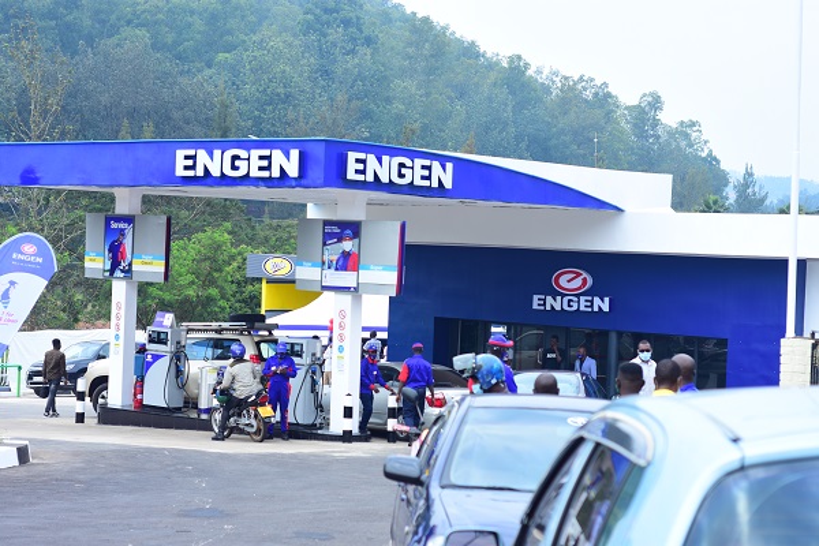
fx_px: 1706
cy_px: 273
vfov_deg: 18.2
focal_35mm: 75
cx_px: 410
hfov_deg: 27.0
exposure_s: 1/400
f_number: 4
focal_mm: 50
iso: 100
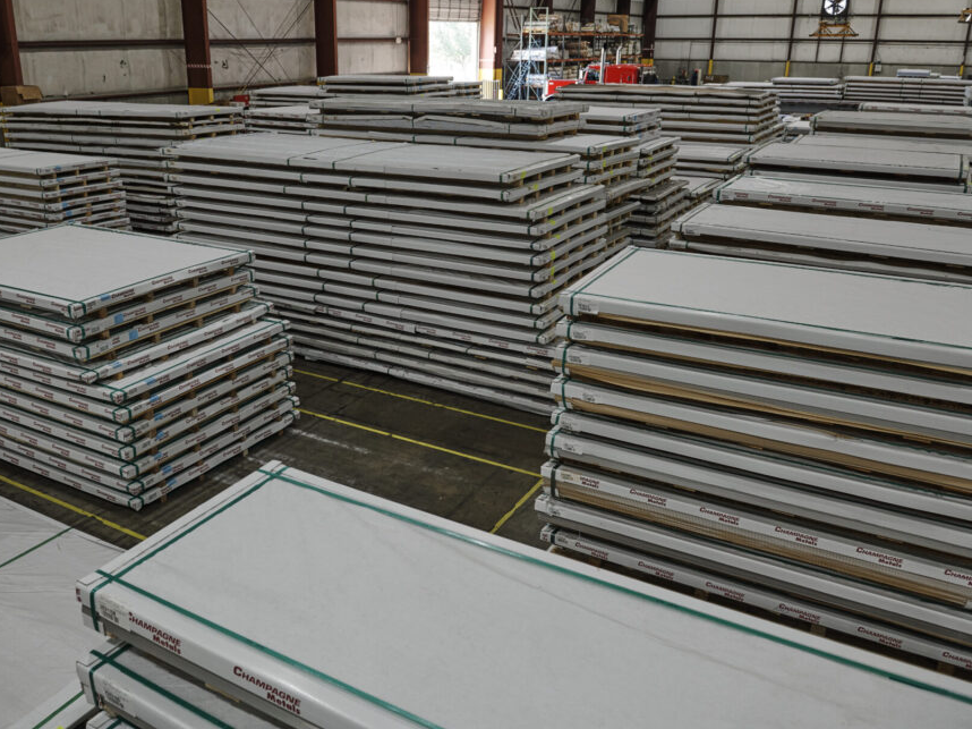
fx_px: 870
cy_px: 345
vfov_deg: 45.4
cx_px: 410
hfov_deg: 58.1
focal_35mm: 31
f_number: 5
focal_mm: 27
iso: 1000
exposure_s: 1/100
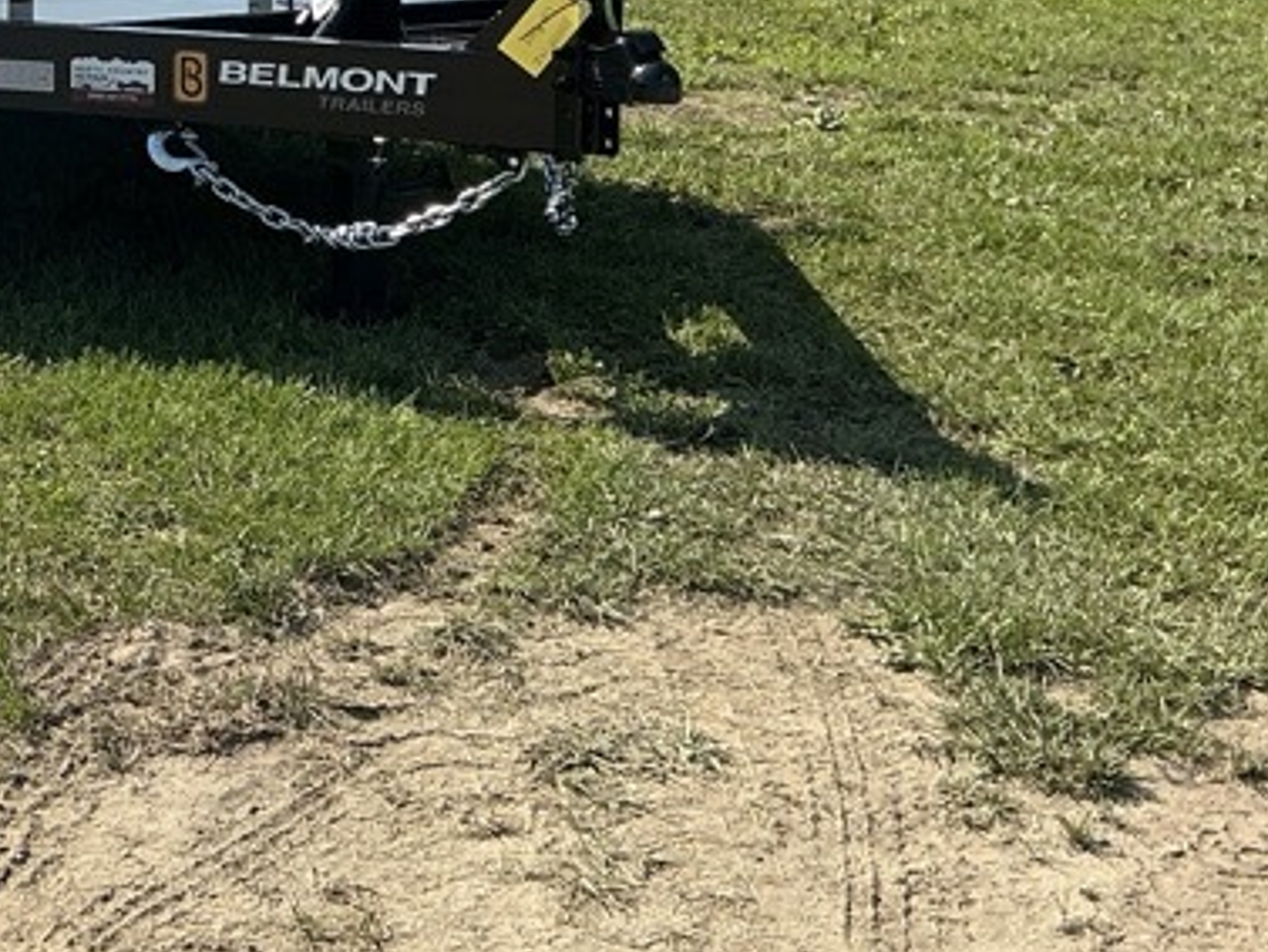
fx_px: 2785
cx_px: -101
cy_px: -91
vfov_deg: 18.7
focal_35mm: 76
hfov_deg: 24.1
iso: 25
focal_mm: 3
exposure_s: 1/1675
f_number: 1.8
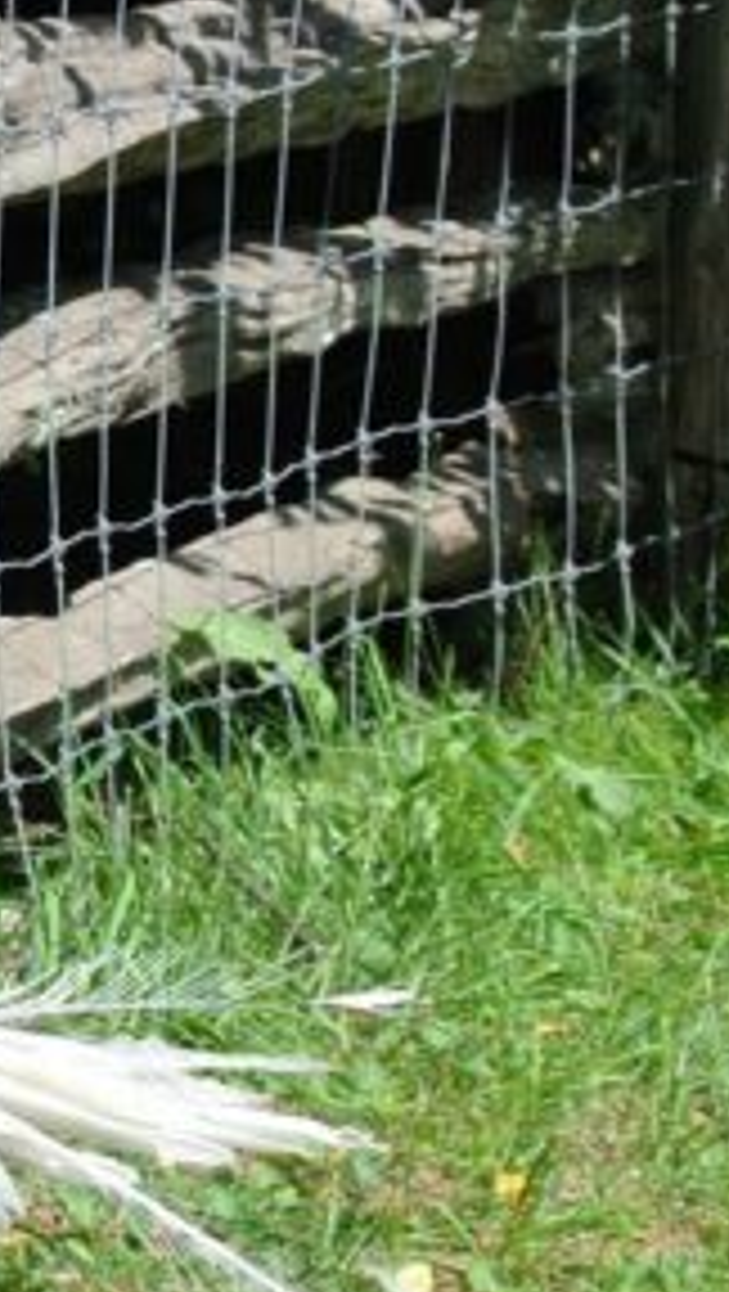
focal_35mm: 303
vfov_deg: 7.1
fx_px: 10385
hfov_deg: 4.0
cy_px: 572
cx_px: -288
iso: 100
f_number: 5.6
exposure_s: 1/400
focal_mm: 30
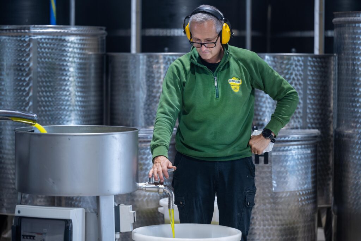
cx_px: 180
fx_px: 1254
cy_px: 120
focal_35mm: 125
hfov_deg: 16.4
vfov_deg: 11.0
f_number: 2.8
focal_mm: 125
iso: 360
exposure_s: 1/60
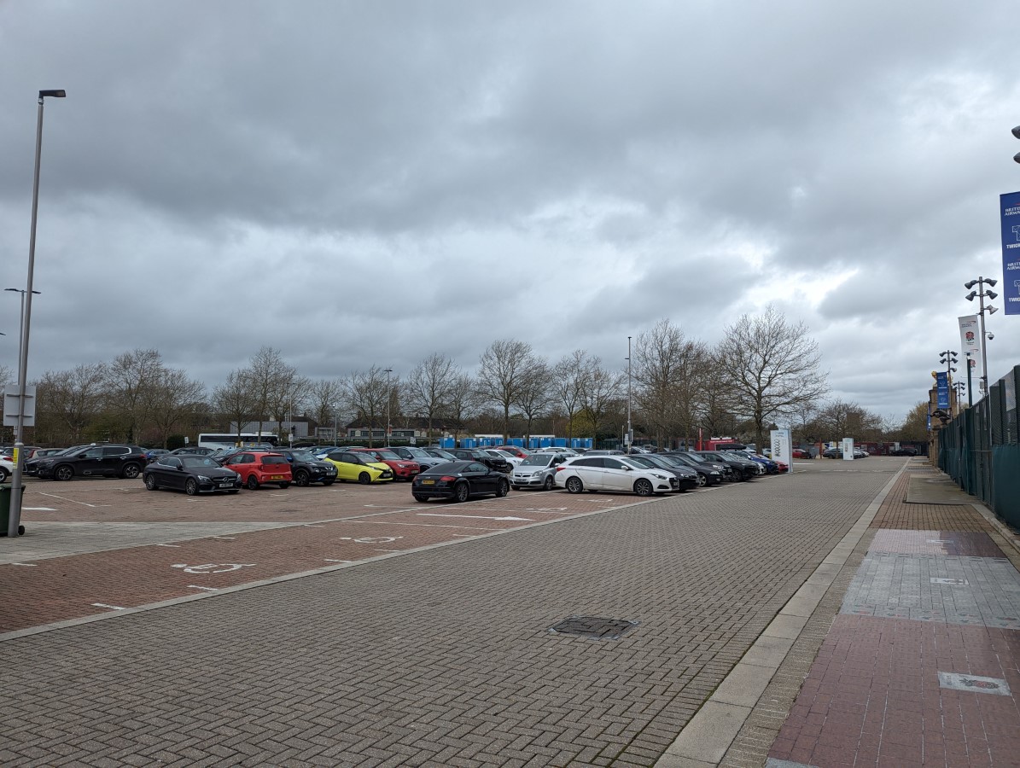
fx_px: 708
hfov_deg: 71.5
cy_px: 384
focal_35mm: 24
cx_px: 510
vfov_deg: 56.9
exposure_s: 1/740
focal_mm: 6.81
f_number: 1.85
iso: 46
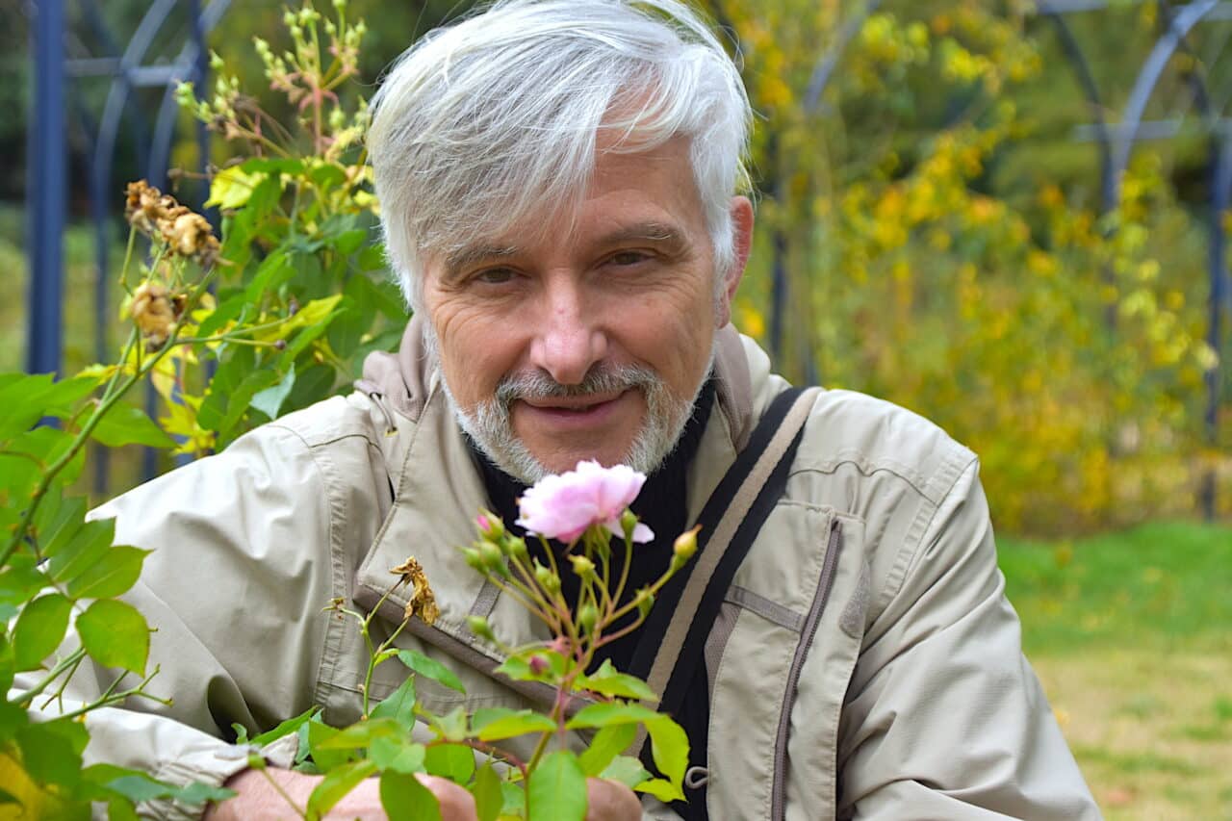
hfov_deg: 28.1
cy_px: 410
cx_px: 616
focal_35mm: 72
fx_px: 2464
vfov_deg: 18.9
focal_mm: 48
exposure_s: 1/250
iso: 280
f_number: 5.6
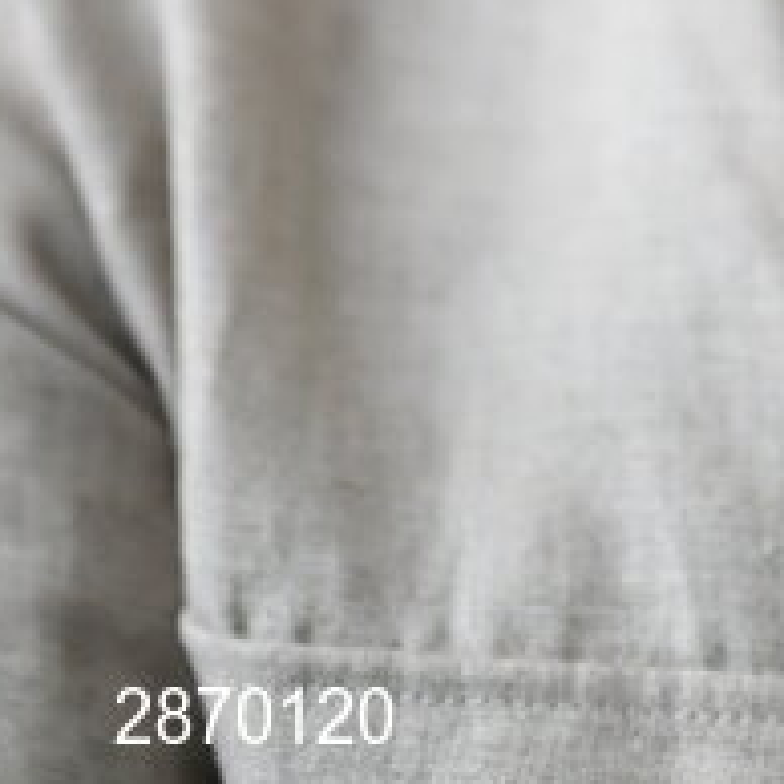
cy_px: -1204
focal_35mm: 224
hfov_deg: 7.6
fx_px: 5740
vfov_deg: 7.3
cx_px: 1289
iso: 160
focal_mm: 50
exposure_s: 1/640
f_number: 1.2
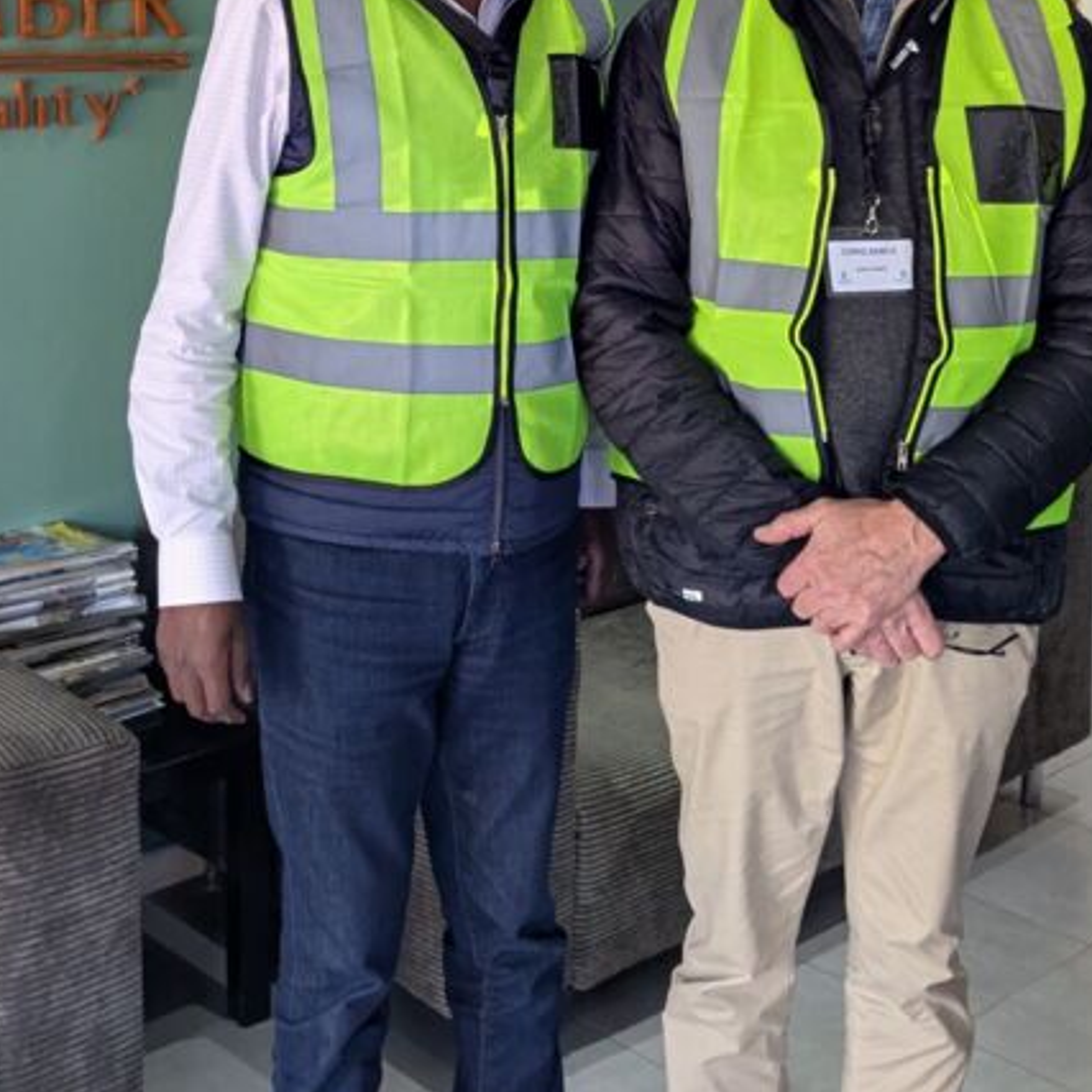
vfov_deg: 32.0
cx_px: 391
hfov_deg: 33.2
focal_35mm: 51
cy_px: 139
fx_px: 1820
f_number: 1.85
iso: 763
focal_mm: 6.81
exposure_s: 1/246
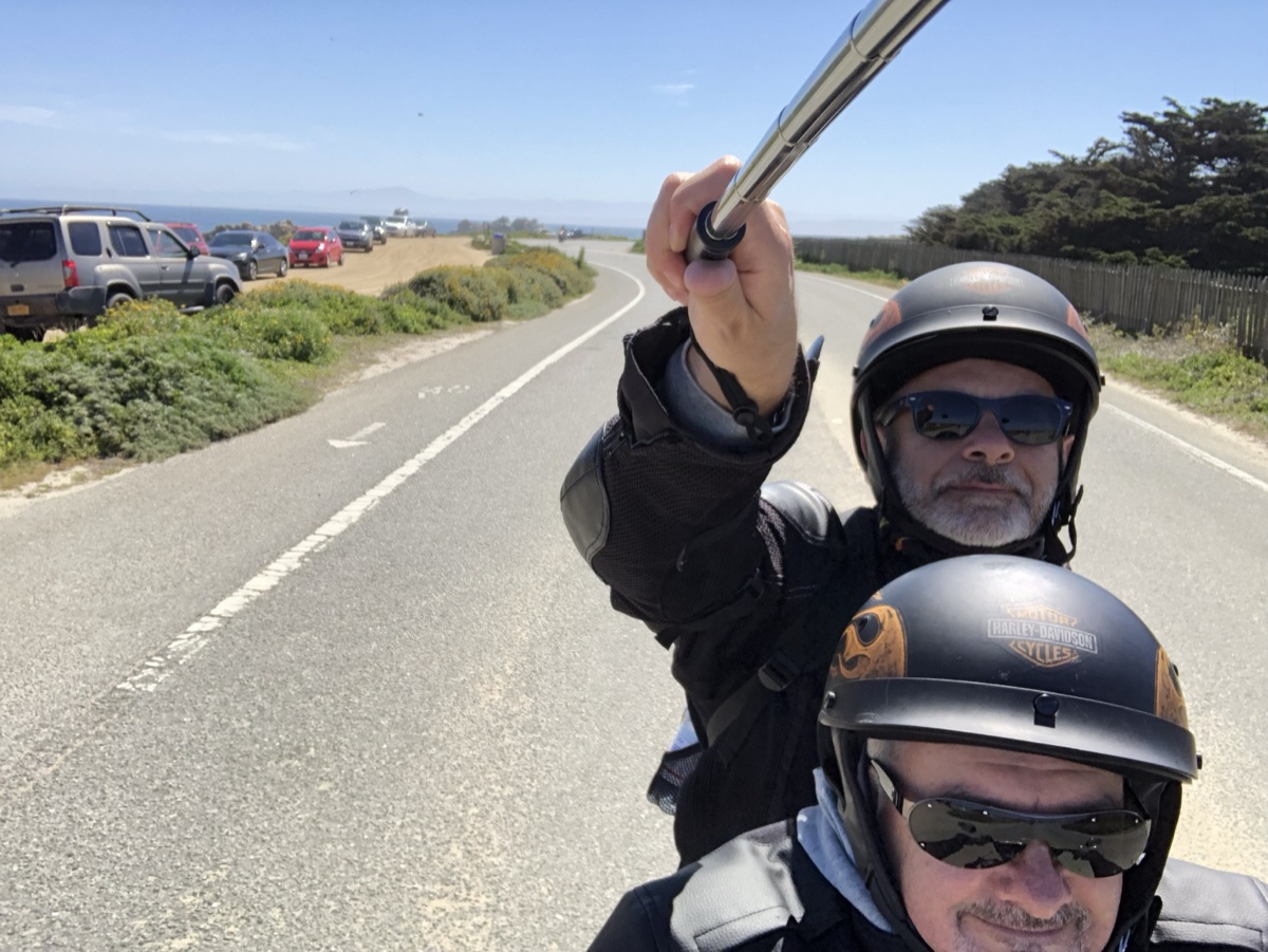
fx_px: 1173
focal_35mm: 32
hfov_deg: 56.8
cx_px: 634
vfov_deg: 44.2
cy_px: 476
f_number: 2.2
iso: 20
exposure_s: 1/474
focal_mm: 2.87
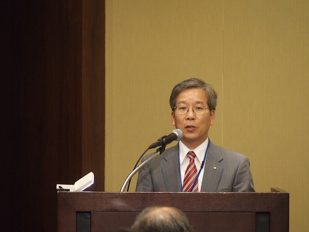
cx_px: 154
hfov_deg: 6.6
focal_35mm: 300
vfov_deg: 5.0
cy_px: 116
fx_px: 2678
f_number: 2.8
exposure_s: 1/80
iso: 1000
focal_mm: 64.3
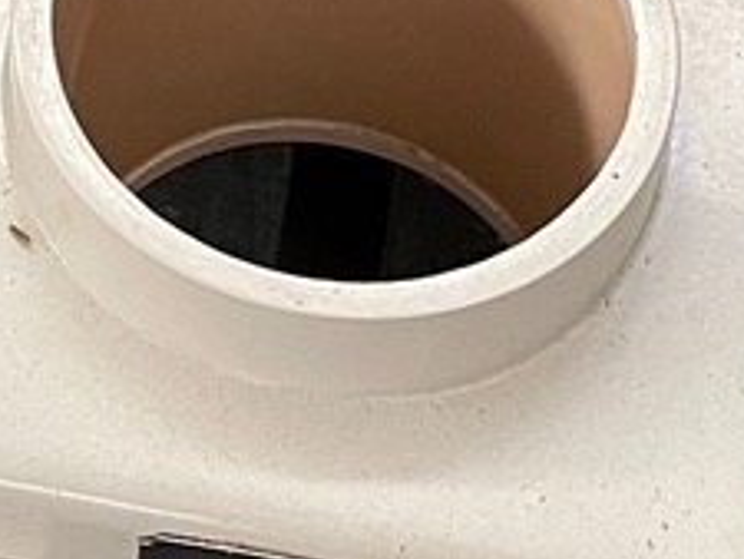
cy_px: -341
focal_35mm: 148
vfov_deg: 9.7
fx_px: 3183
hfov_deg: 12.8
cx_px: -274
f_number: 1.6
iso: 500
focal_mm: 5.1
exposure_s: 1/49
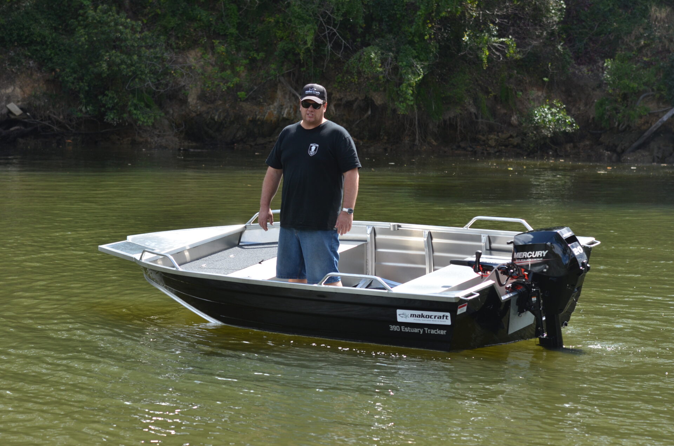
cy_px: 223
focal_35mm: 105
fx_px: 1962
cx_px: 337
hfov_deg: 19.5
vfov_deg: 13.0
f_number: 4
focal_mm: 70
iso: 250
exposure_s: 1/1000
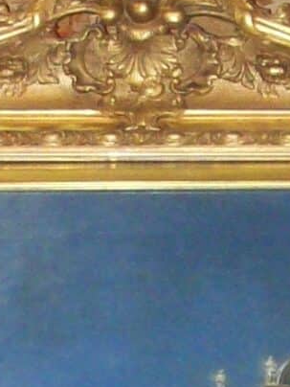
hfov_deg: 6.5
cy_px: 645
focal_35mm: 228
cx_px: 83
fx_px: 2547
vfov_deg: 8.4
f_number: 2.7
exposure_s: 1/64
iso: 200
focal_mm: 6
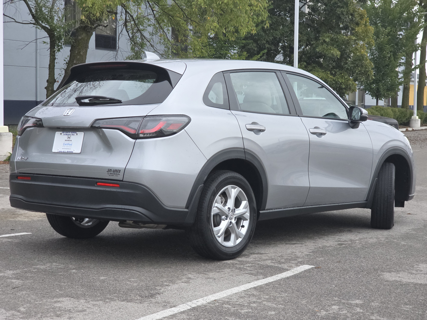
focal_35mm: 69
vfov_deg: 21.3
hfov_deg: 28.2
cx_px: 214
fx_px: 851
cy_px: 160
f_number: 2.4
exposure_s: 1/387
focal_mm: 7.9
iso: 50
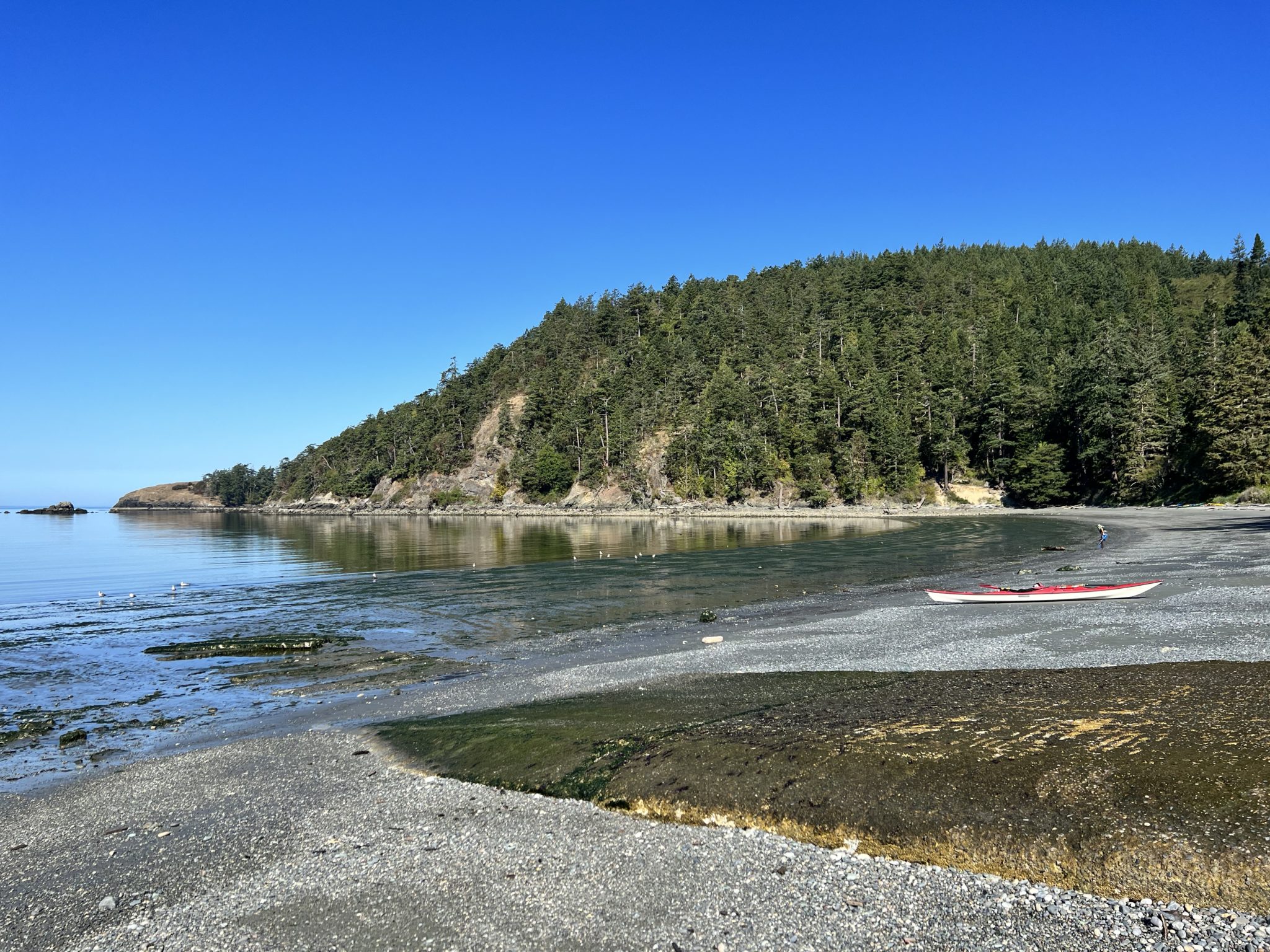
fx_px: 954
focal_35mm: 26
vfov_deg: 53.1
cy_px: 476
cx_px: 635
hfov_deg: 67.3
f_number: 1.5
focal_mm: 5.7
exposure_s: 1/3460
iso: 50
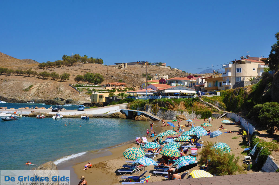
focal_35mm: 39
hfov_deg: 49.6
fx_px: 302
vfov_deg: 34.1
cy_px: 92
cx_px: 140
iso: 200
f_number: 14
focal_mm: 26
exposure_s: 1/200
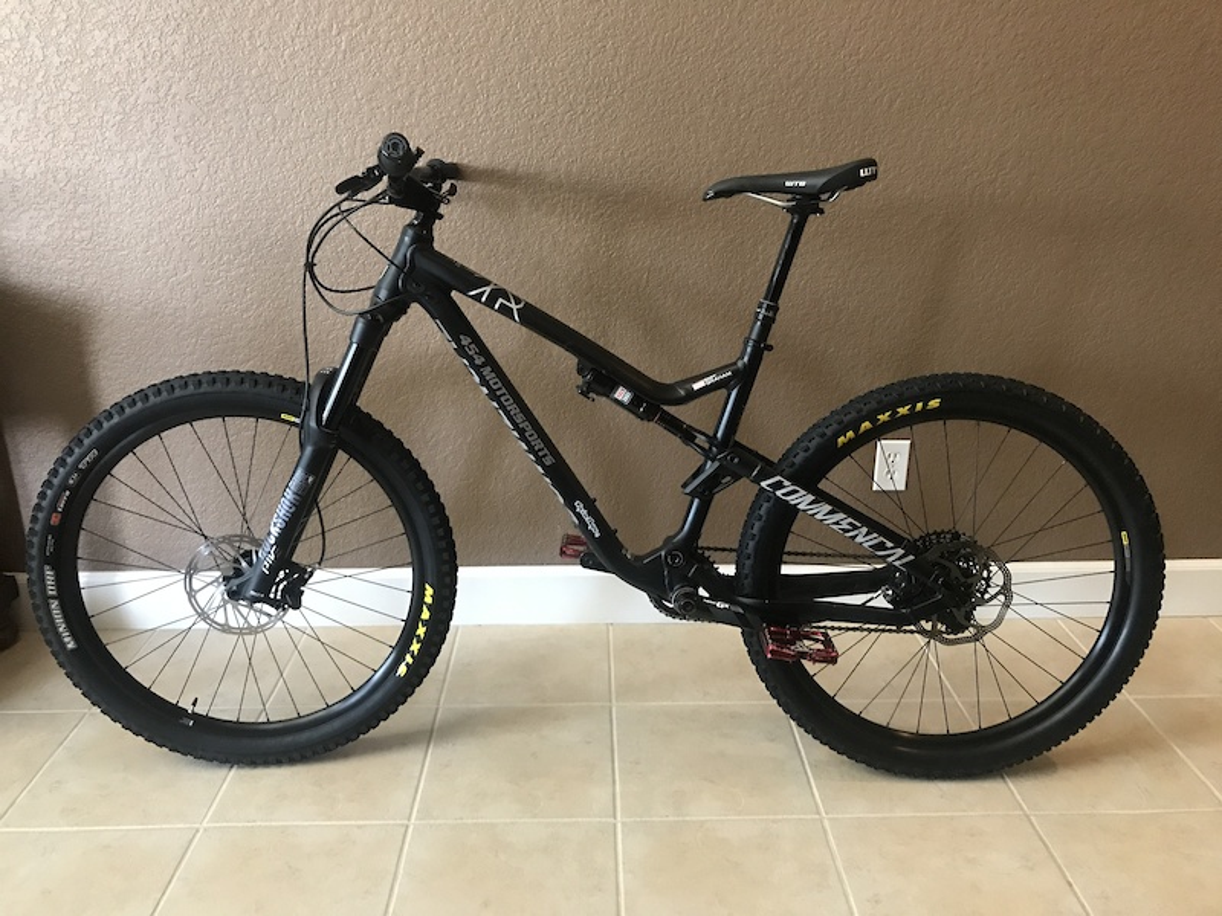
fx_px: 988
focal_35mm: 28
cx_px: 611
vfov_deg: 49.7
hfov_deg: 63.4
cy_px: 458
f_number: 1.8
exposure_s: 1/15
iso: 100
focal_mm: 3.99
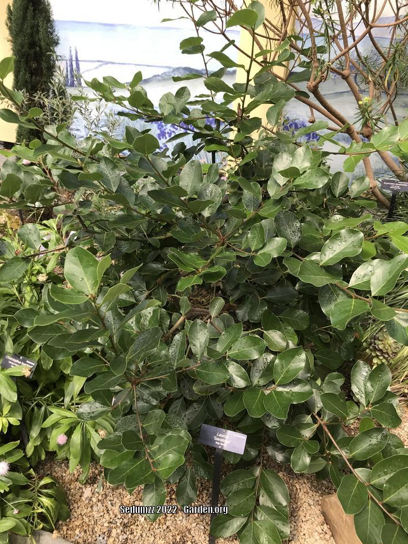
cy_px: 268
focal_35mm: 29
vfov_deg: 61.7
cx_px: 198
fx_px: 456
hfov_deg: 48.2
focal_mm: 3.99
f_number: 1.8
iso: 20
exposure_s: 1/147
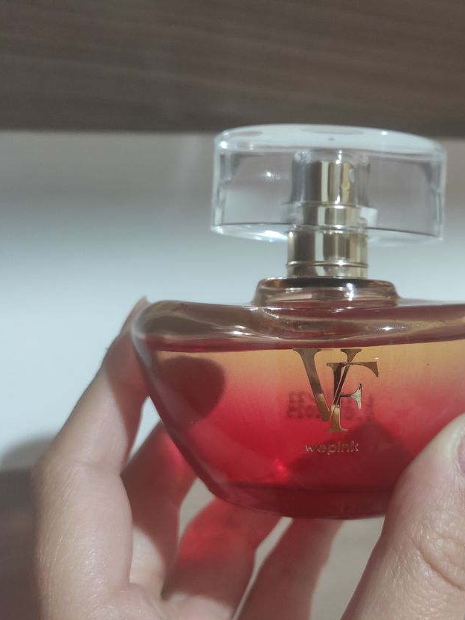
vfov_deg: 51.3
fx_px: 645
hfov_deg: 39.1
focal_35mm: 36
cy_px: 310
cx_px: 319
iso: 1167
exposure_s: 1/30
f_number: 1.79
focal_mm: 4.74
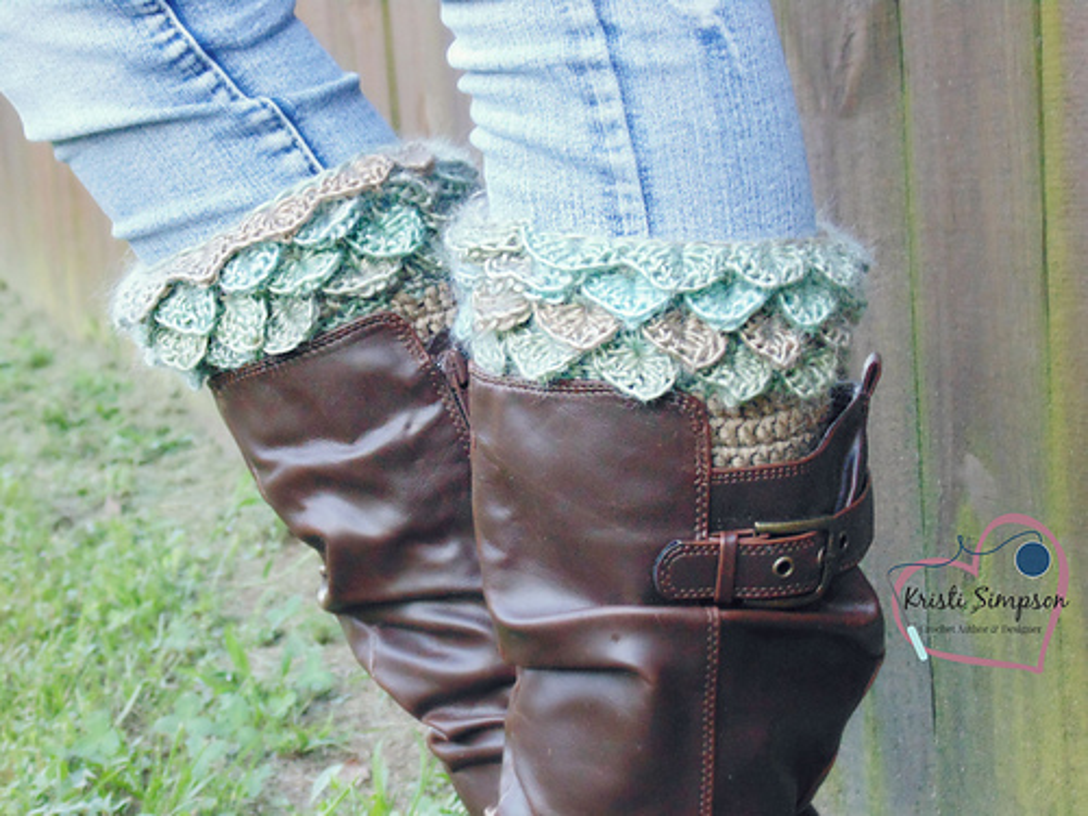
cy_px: 408
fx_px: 3740
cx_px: 544
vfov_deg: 12.5
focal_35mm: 119
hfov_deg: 16.6
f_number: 4.8
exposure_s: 1/13
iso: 400
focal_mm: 21.3
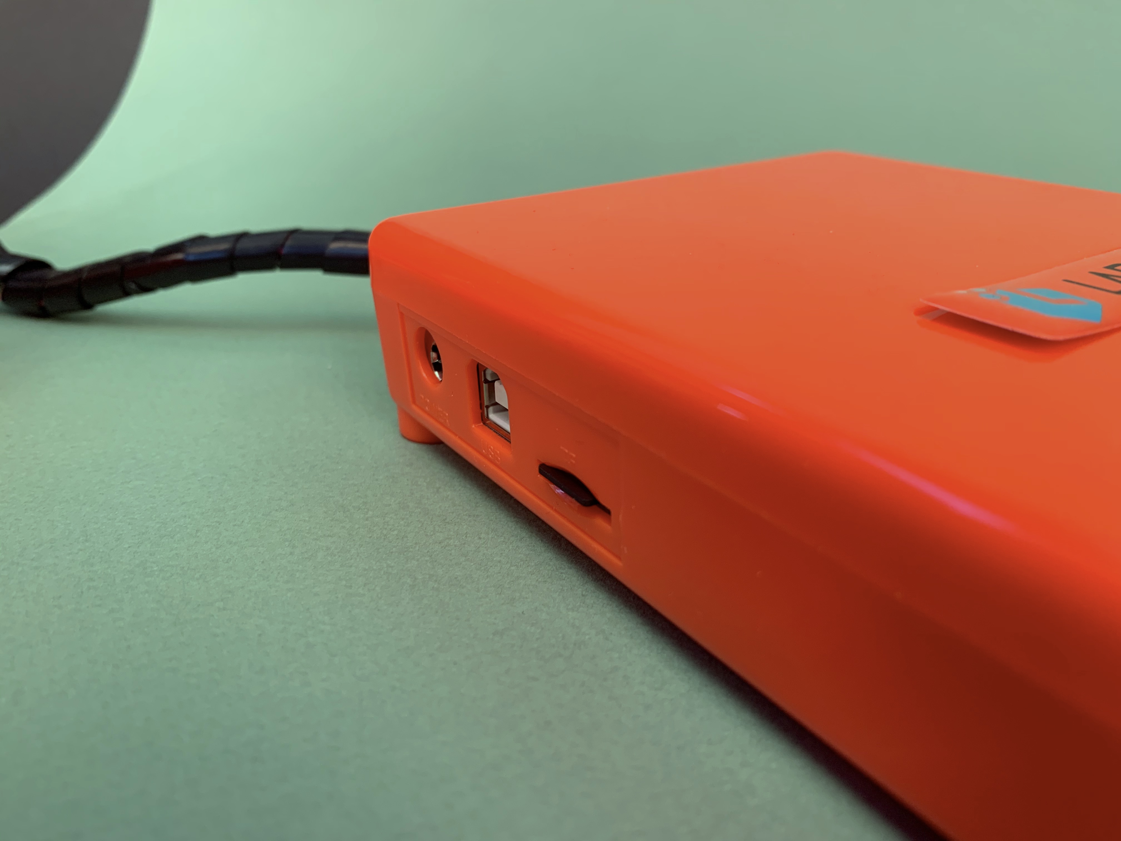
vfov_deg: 53.1
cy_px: 420
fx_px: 842
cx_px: 560
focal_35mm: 26
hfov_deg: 67.3
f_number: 1.8
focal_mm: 4.25
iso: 80
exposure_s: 1/50
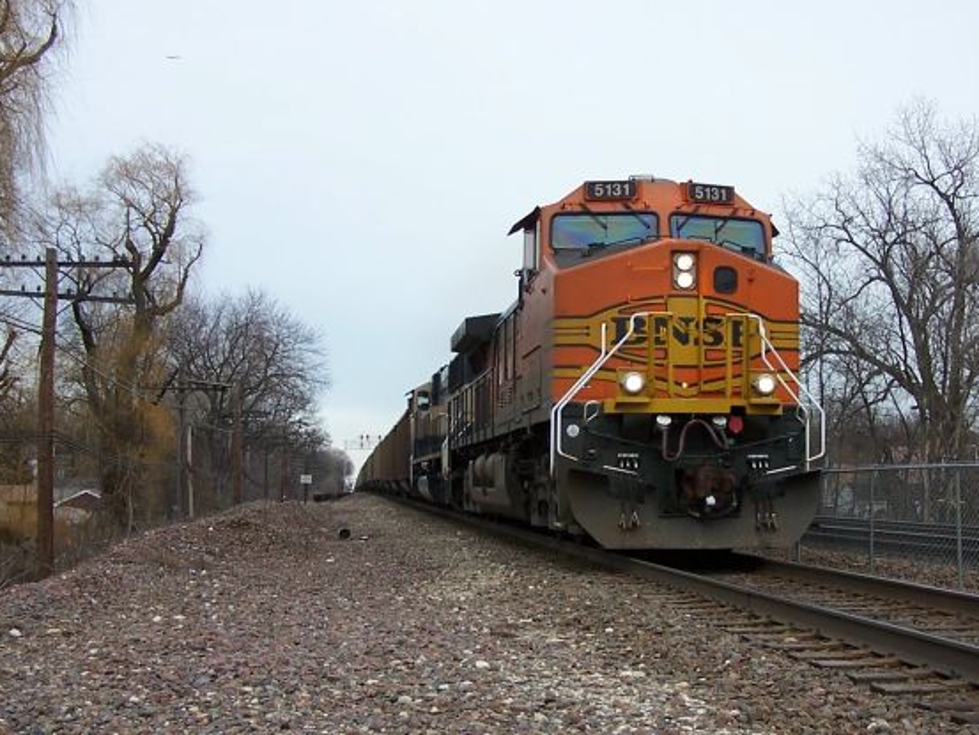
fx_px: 1556
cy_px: 388
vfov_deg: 26.6
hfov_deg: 34.8
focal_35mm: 55
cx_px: 574
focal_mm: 6.3
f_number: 2.8
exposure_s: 1/500
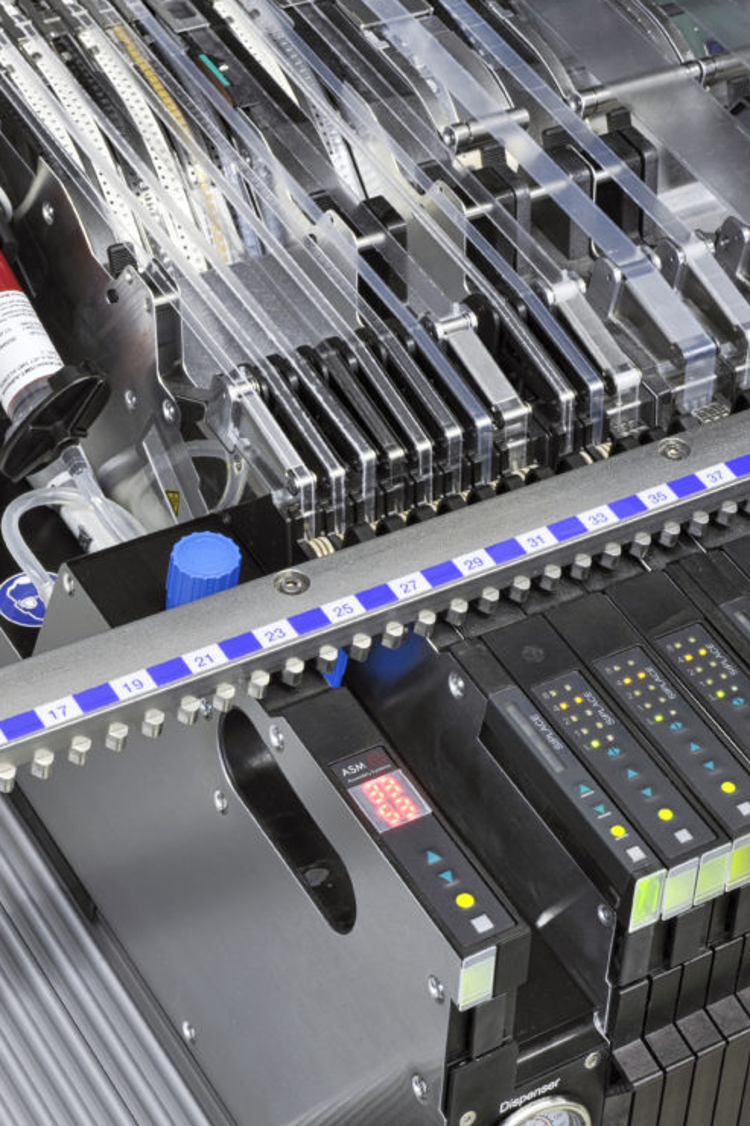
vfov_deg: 18.8
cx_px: 167
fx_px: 3408
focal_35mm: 109
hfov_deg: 12.5
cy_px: 636
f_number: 22
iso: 125
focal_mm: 70
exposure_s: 3
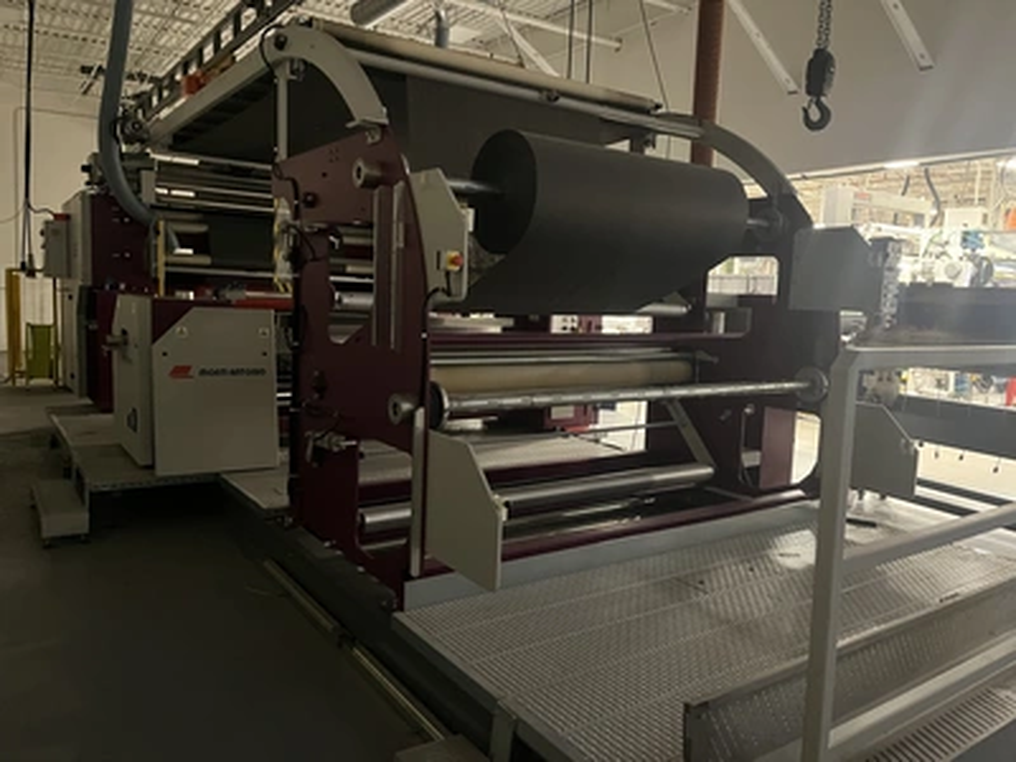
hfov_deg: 67.3
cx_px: 508
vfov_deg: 53.1
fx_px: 763
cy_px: 381
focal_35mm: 26
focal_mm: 5.1
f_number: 1.6
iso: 800
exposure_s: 1/30
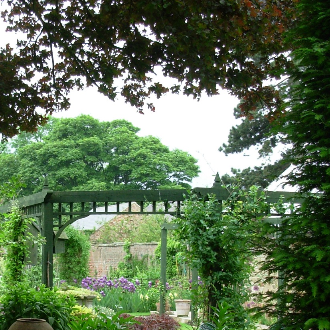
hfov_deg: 22.1
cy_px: 261
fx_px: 841
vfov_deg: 21.9
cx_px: 106
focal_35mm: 78
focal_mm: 6.3
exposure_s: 1/117
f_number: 2.9
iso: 50
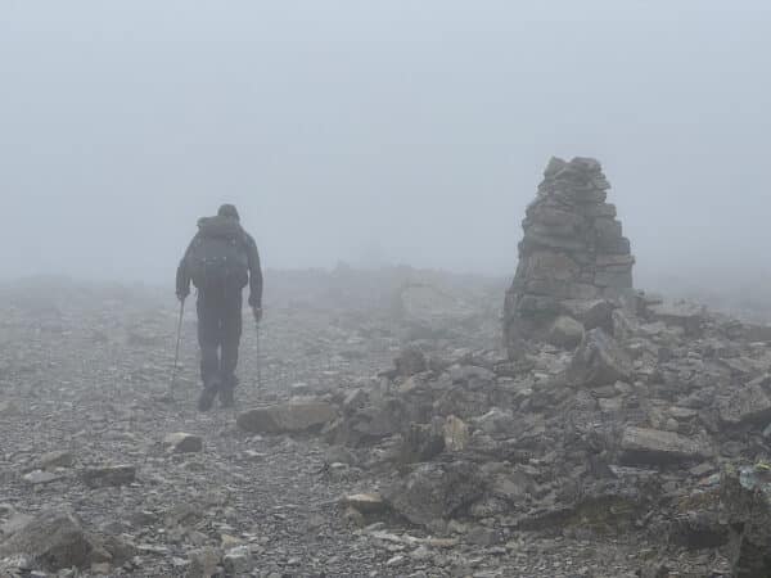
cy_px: 289
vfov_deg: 19.1
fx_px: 1715
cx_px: 386
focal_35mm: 77
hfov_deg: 25.3
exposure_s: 1/513
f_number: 2.8
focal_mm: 9
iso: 25
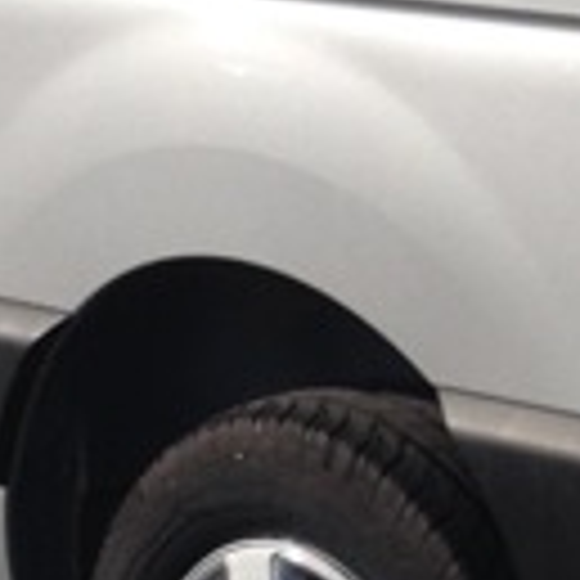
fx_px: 4644
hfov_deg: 7.1
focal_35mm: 245
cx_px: 602
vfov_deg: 7.1
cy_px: -99
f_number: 2.4
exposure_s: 1/2513
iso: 50
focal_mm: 4.28
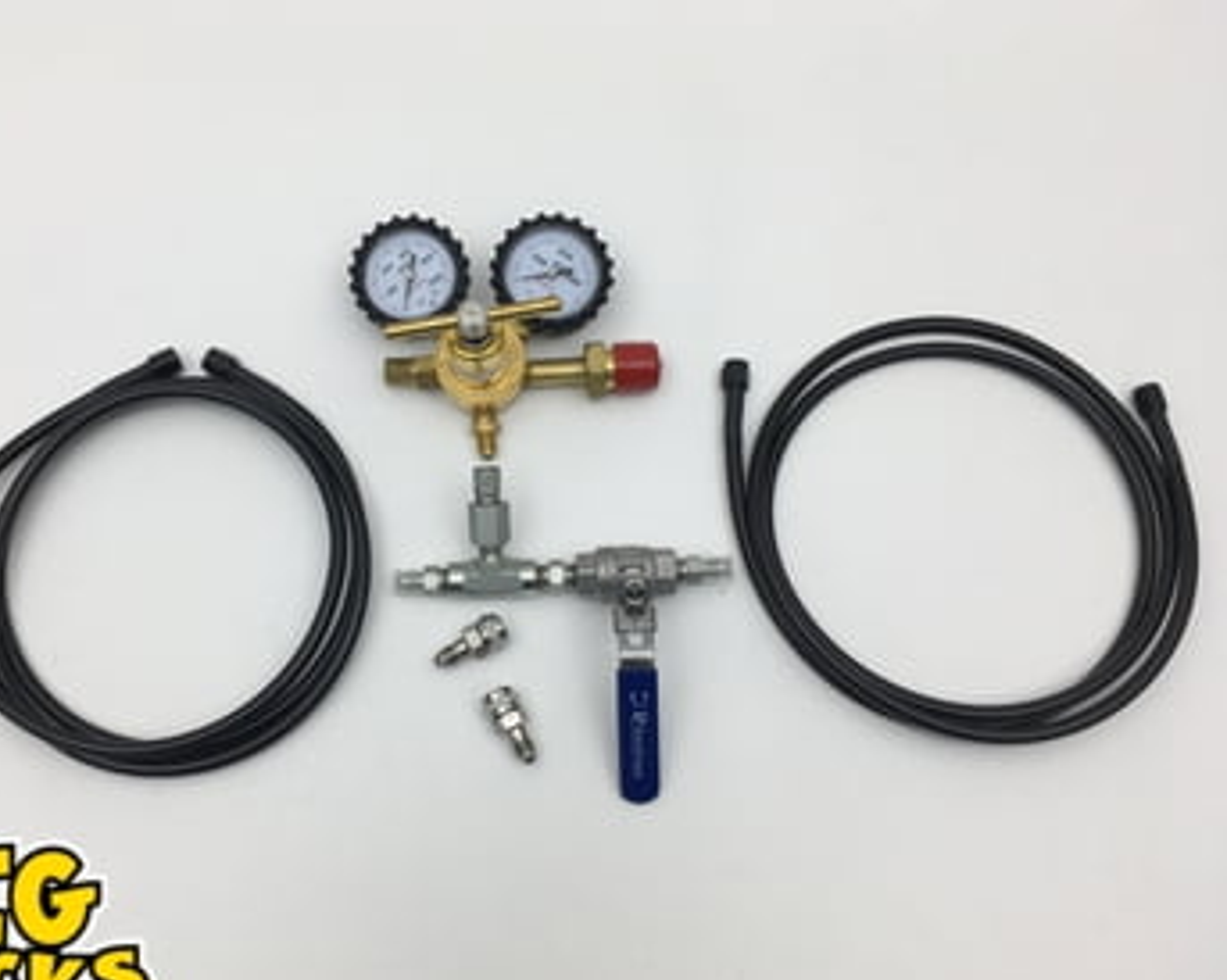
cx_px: 515
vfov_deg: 44.5
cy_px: 504
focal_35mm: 33
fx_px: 1198
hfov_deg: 54.0
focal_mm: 4.15
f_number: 2.2
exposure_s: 1/173
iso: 25
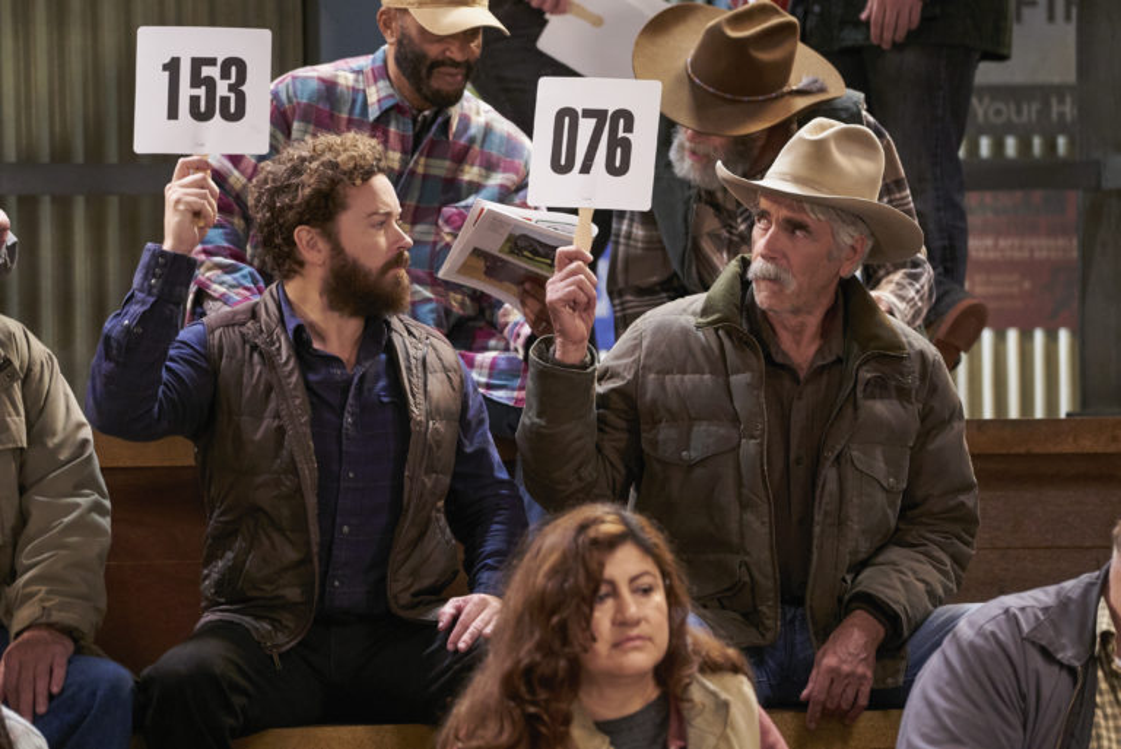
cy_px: 374
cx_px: 560
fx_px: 4518
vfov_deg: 9.5
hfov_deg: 14.1
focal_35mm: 145
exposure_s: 1/125
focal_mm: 145
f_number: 4
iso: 8000
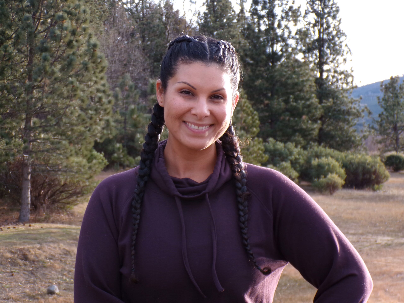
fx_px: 1004
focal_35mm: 86
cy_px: 152
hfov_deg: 22.8
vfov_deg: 17.2
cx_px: 202
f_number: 4
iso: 100
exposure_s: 1/120
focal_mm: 15.4
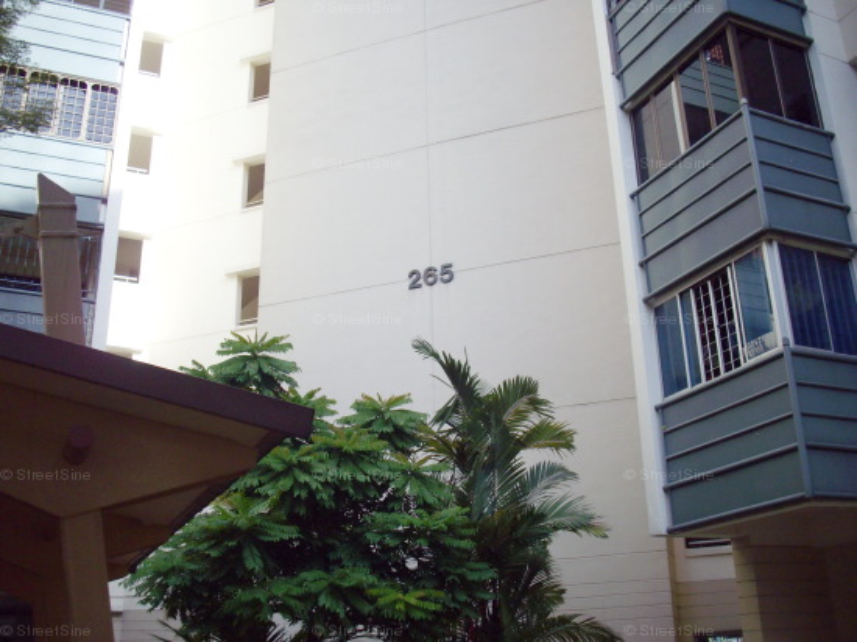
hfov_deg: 50.2
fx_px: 916
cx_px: 428
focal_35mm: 37
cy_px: 321
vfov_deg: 38.6
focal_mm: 6.2
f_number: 5.6
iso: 80
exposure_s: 1/125
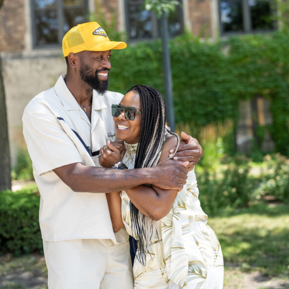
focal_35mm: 74
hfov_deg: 23.4
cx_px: 134
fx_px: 699
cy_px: 114
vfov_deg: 23.3
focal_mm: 50
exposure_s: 1/1250
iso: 100
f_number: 2
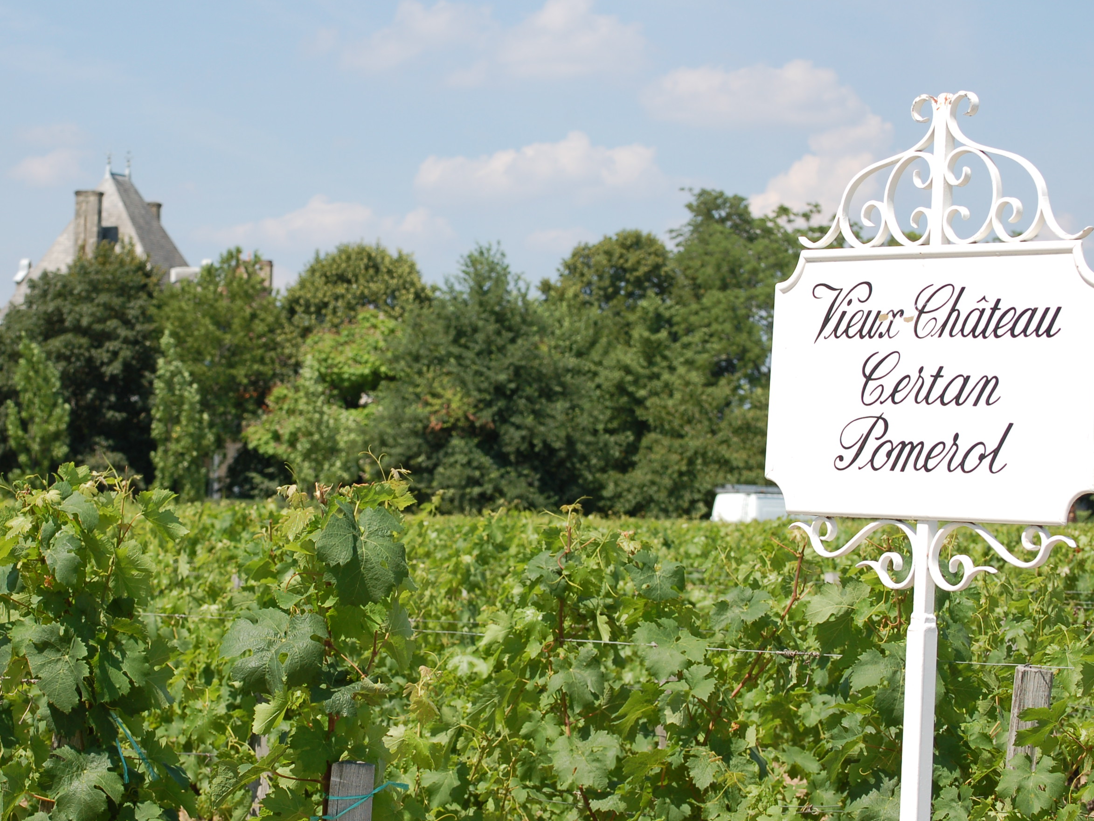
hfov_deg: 19.3
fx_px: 3212
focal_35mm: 102
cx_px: 478
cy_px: 401
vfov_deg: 14.6
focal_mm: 55
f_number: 9
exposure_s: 1/320
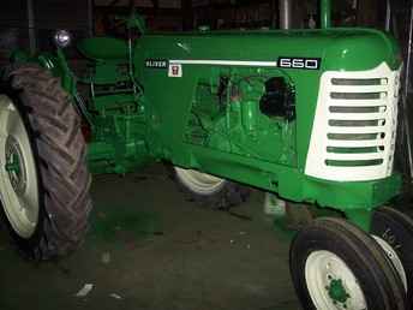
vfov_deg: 36.8
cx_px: 206
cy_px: 155
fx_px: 465
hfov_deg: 47.9
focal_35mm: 39
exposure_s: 1/60
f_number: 2.8
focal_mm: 8
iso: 100
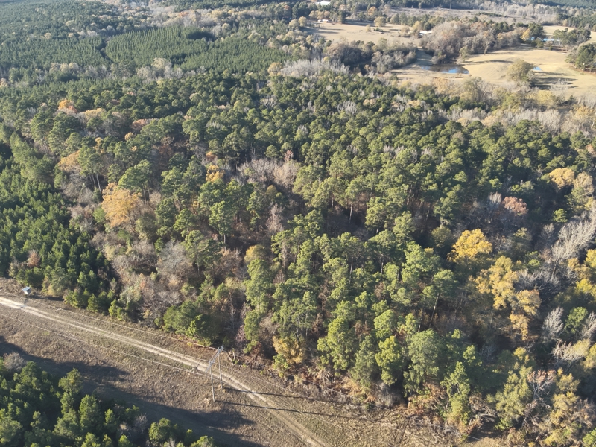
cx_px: 298
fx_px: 413
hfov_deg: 71.6
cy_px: 224
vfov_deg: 56.8
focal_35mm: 24
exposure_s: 1/200
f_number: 2.8
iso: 110
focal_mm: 4.4
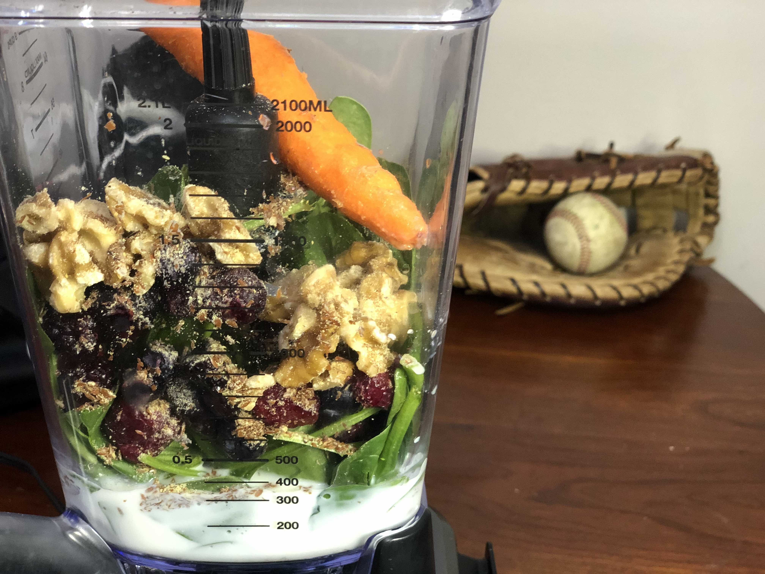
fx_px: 1149
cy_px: 287
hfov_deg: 36.8
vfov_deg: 28.0
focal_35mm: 52
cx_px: 382
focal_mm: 6
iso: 160
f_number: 2.4
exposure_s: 1/15
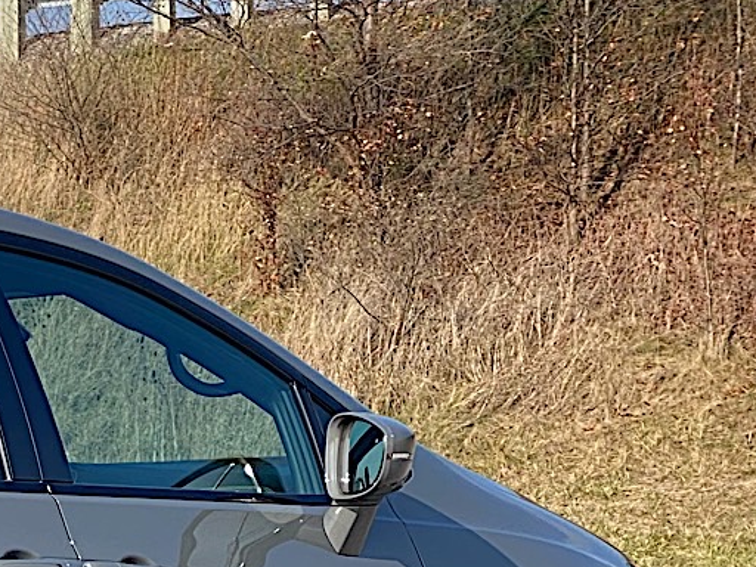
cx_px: -444
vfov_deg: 7.5
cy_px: 747
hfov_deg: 9.8
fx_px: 4259
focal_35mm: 195
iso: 20
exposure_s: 1/639
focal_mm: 6
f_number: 2
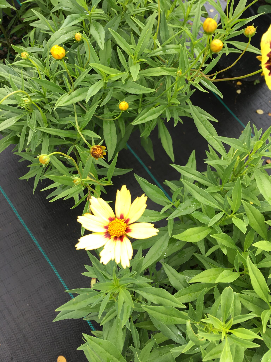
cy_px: 181
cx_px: 136
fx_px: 303
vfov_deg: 61.7
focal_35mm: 29
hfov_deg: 48.2
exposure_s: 1/194
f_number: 2.2
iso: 25
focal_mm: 4.15
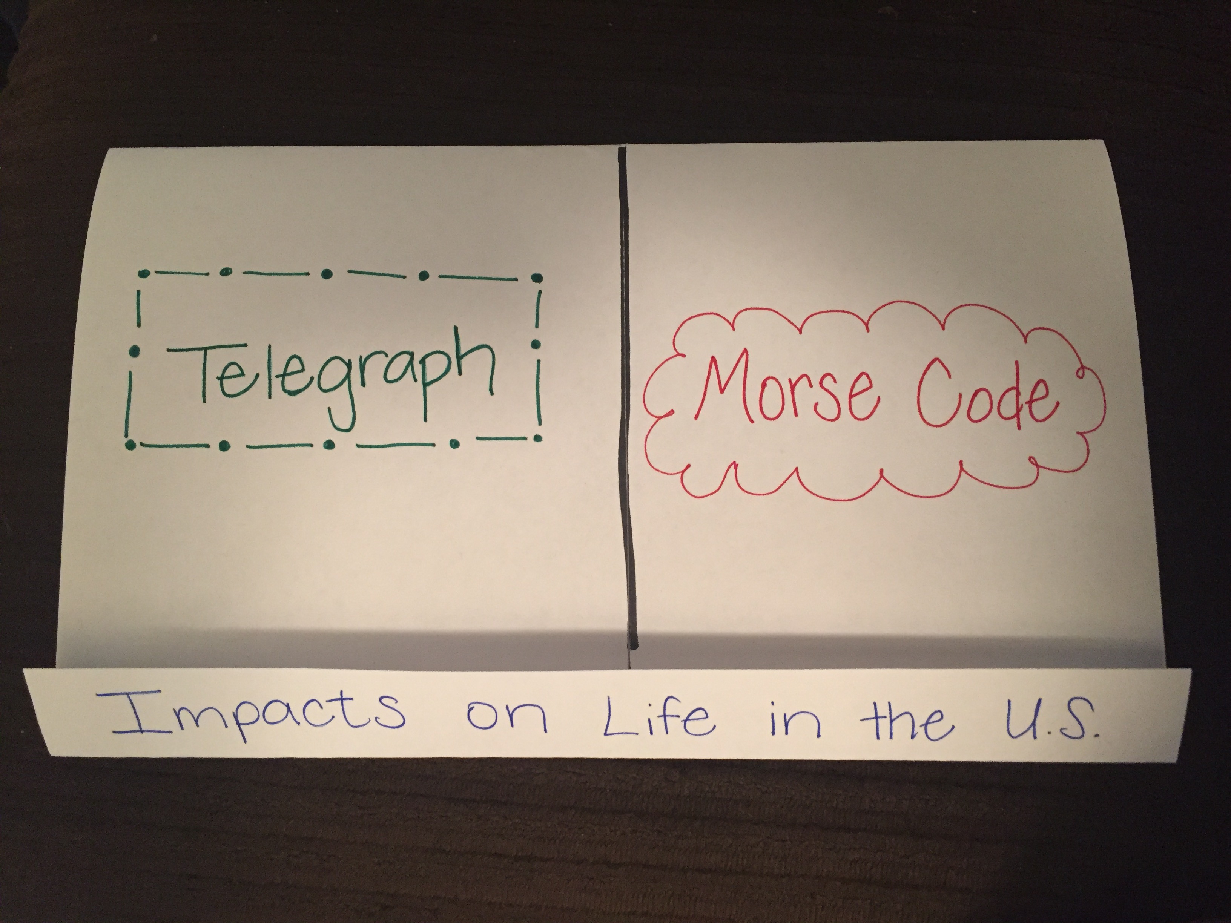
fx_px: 1031
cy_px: 462
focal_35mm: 29
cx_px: 616
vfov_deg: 48.2
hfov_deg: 61.7
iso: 250
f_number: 2.2
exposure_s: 1/24
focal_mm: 4.15
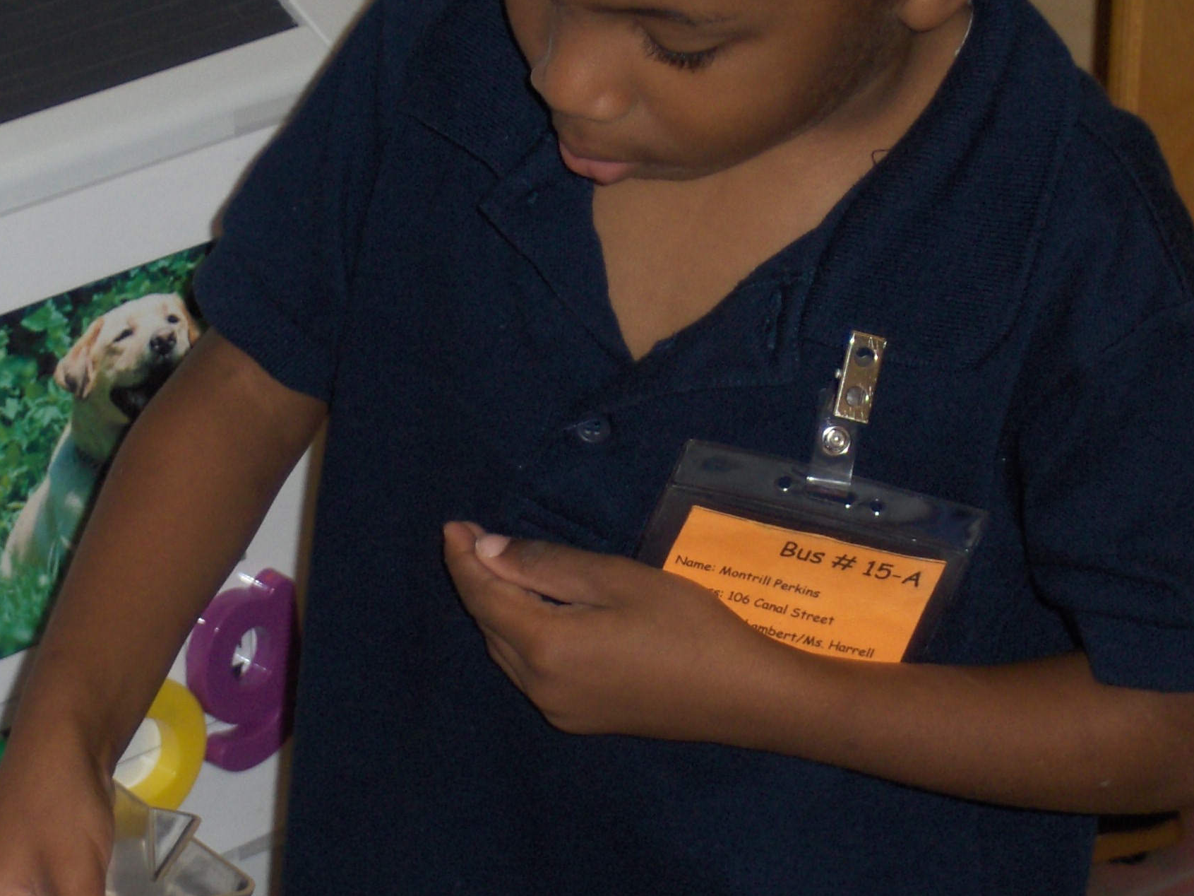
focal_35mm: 151
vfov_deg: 9.8
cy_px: 547
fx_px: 5208
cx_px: 436
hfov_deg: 13.1
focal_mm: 15.1
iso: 100
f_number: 3.8
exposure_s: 1/80
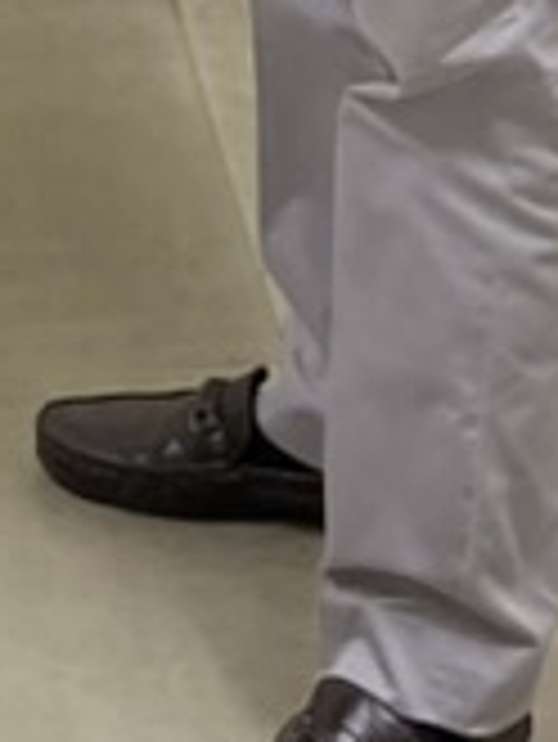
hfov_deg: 9.0
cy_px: -1133
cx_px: -243
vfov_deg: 10.3
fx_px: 3456
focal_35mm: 161
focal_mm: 5.1
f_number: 1.6
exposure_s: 1/50
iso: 250
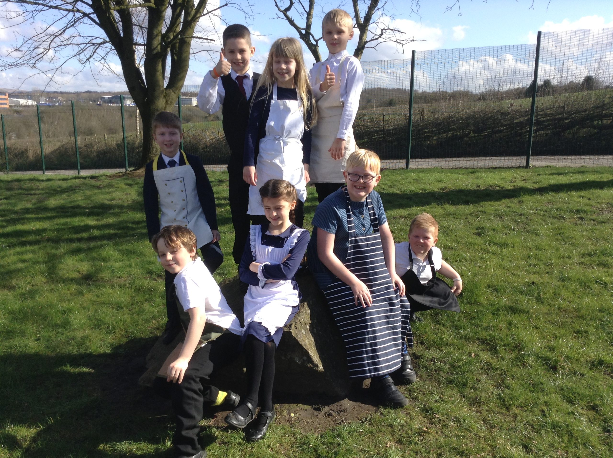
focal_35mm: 33
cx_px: 306
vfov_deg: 42.8
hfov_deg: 55.4
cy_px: 229
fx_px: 584
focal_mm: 3.3
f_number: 2.4
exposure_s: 1/690
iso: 25
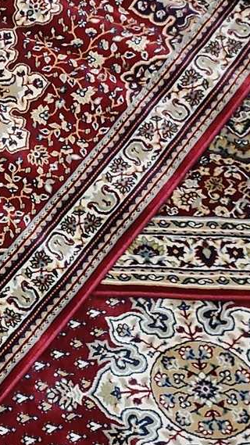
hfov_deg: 14.5
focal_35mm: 65
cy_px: 320
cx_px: -284
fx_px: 766
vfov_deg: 31.9
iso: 1561
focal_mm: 4.74
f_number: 1.79
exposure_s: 1/25
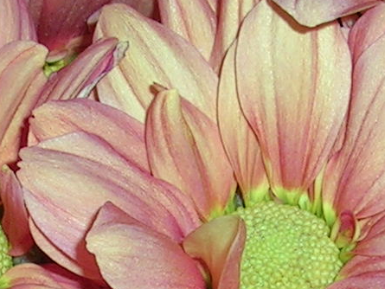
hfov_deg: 8.1
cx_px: 140
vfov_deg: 6.1
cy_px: 329
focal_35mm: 244
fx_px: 2715
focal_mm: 8
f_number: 5.5
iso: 50
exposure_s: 1/60.1
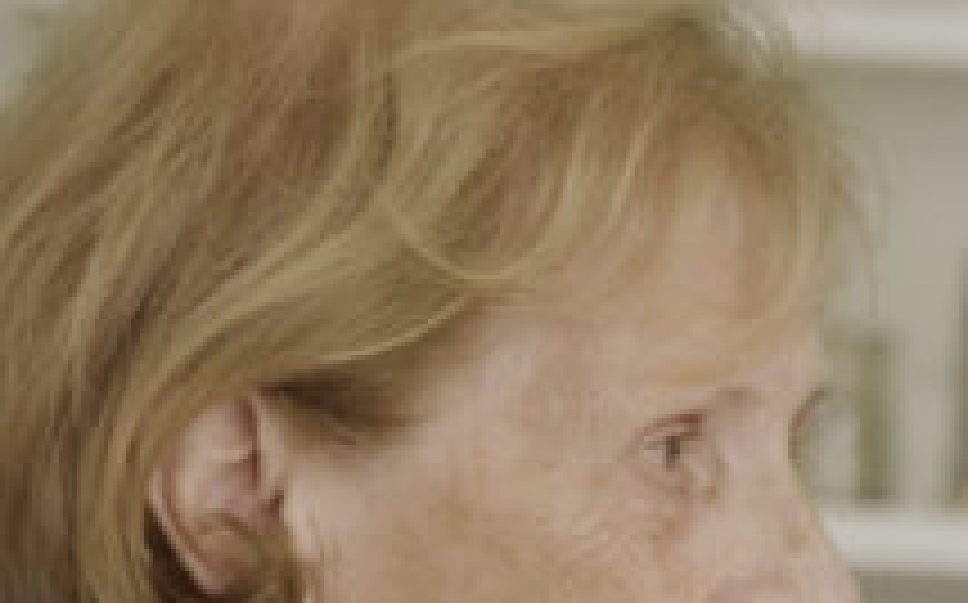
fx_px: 4903
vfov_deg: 6.9
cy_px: 981
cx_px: 1148
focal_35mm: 186
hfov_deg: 11.1
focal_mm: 49
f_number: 2.8
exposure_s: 1/60
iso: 800
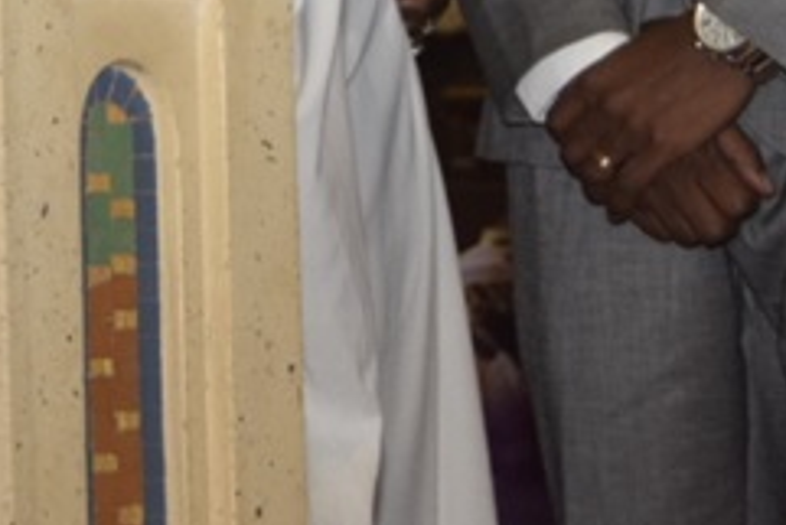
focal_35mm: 373
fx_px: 8148
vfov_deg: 3.7
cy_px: -401
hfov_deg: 5.5
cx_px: -329
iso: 1000
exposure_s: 1/200
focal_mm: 60
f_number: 4.8
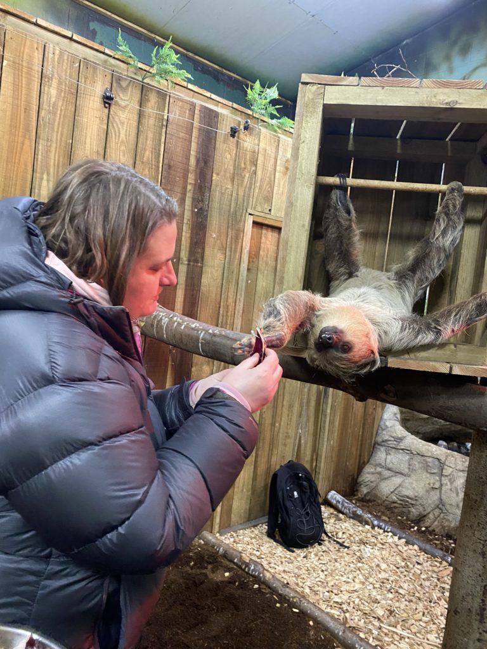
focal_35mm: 26
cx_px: 244
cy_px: 324
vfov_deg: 67.3
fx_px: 488
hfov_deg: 53.1
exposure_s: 1/33
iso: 500
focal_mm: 4.25
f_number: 1.8
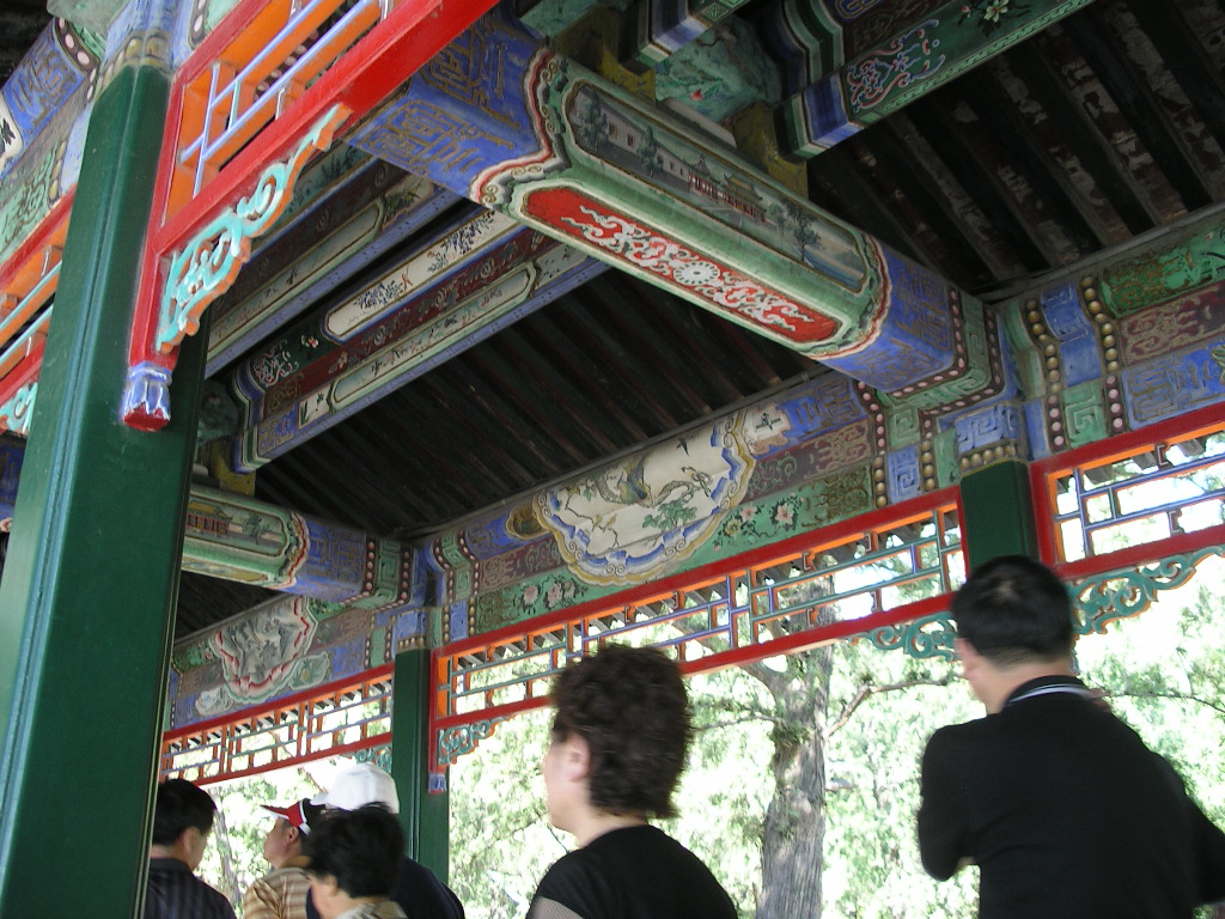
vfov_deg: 38.7
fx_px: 1309
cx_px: 612
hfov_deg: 50.1
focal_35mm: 37
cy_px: 460
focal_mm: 7.8
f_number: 2.8
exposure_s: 1/40
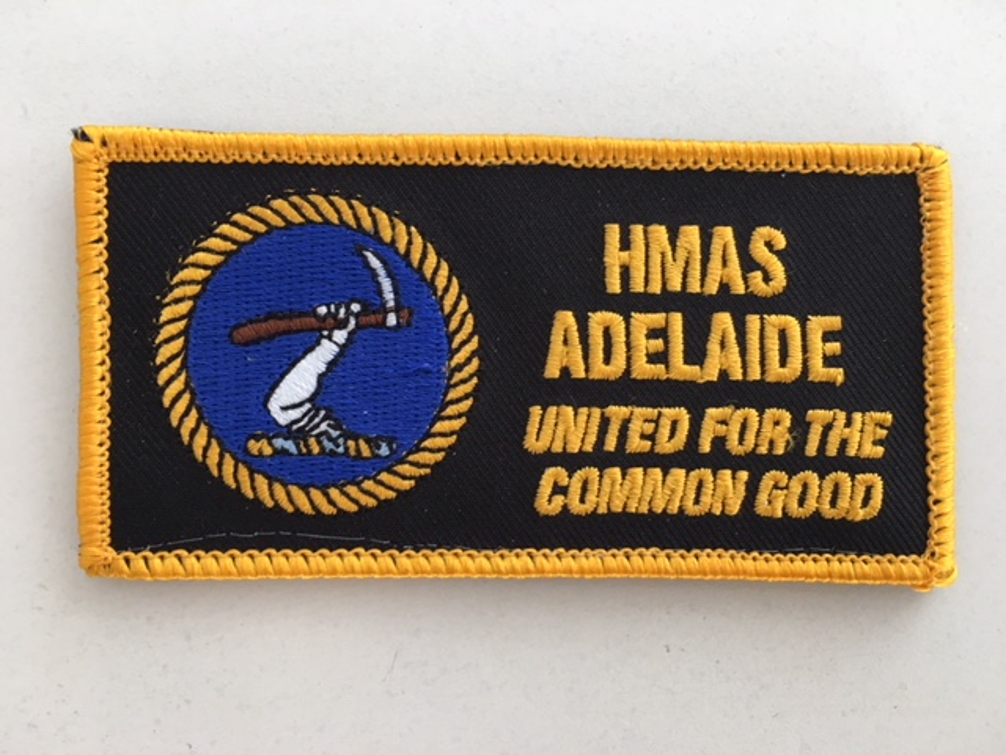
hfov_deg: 61.7
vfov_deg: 48.2
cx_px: 503
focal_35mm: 29
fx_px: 843
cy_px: 378
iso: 40
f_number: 2.2
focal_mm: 4.15
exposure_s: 1/17
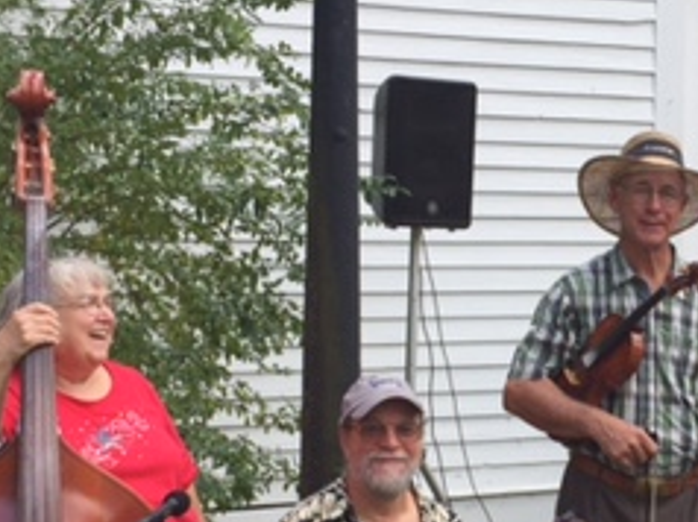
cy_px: 408
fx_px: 1571
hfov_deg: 24.5
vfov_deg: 18.7
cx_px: 601
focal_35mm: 78
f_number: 2.2
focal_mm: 4.15
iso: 32
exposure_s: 1/565
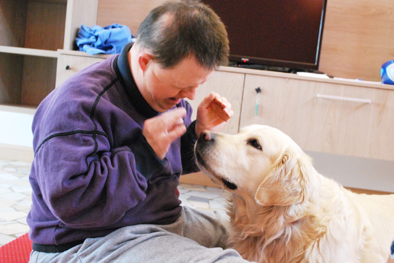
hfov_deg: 53.1
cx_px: 197
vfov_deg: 37.0
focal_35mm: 36
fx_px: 394
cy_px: 132
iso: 1600
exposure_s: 1/25
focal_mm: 24
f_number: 4.2
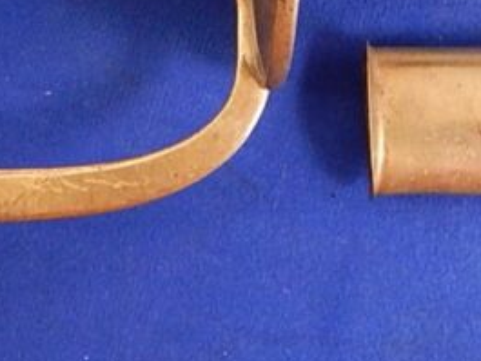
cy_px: -93
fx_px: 1182
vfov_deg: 16.5
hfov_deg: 23.0
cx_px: 221
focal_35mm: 85
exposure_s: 1/13
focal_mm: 4
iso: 400
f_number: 3
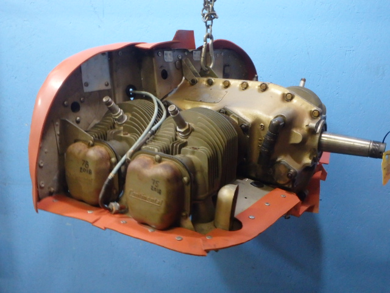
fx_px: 338
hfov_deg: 60.0
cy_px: 146
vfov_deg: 46.8
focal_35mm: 30
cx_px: 195
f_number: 4.1
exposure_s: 1/15
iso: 1000
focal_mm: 5.4
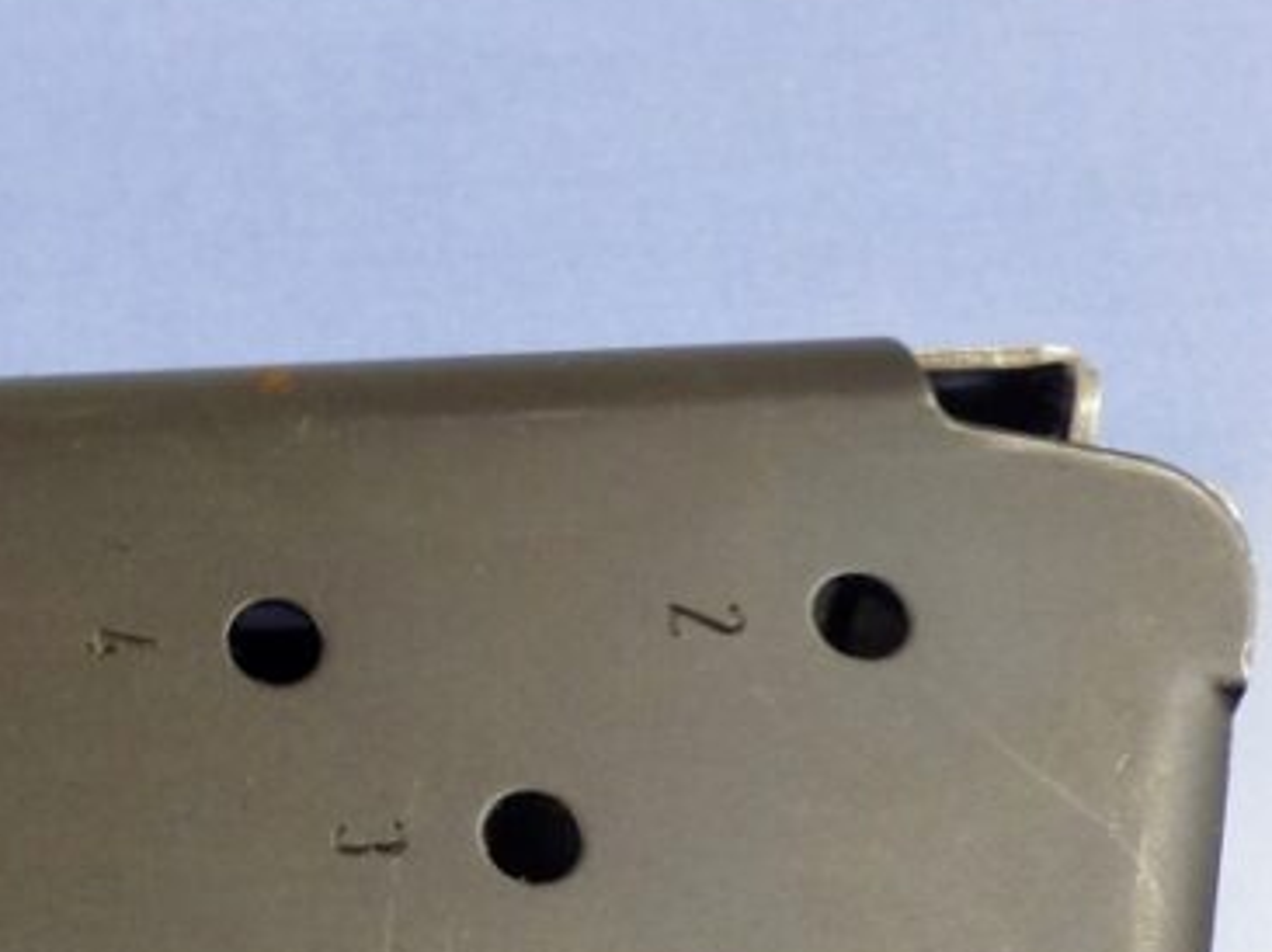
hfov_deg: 25.1
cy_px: 837
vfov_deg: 20.6
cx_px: -254
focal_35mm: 70
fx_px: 2571
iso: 200
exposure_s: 1/60
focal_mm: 4.5
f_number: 2.8
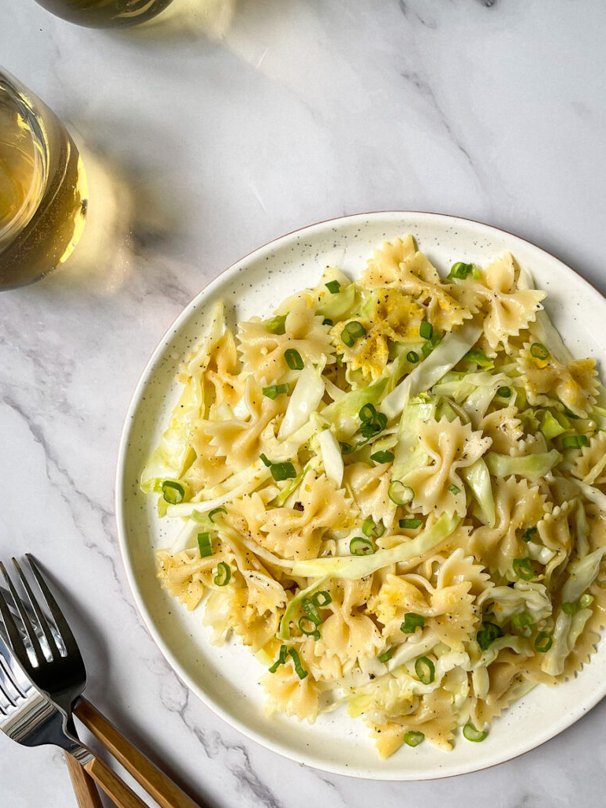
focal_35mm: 26
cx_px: 306
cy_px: 407
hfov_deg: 53.0
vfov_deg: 67.3
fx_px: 607
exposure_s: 1/125
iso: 32
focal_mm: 5.1
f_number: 1.6
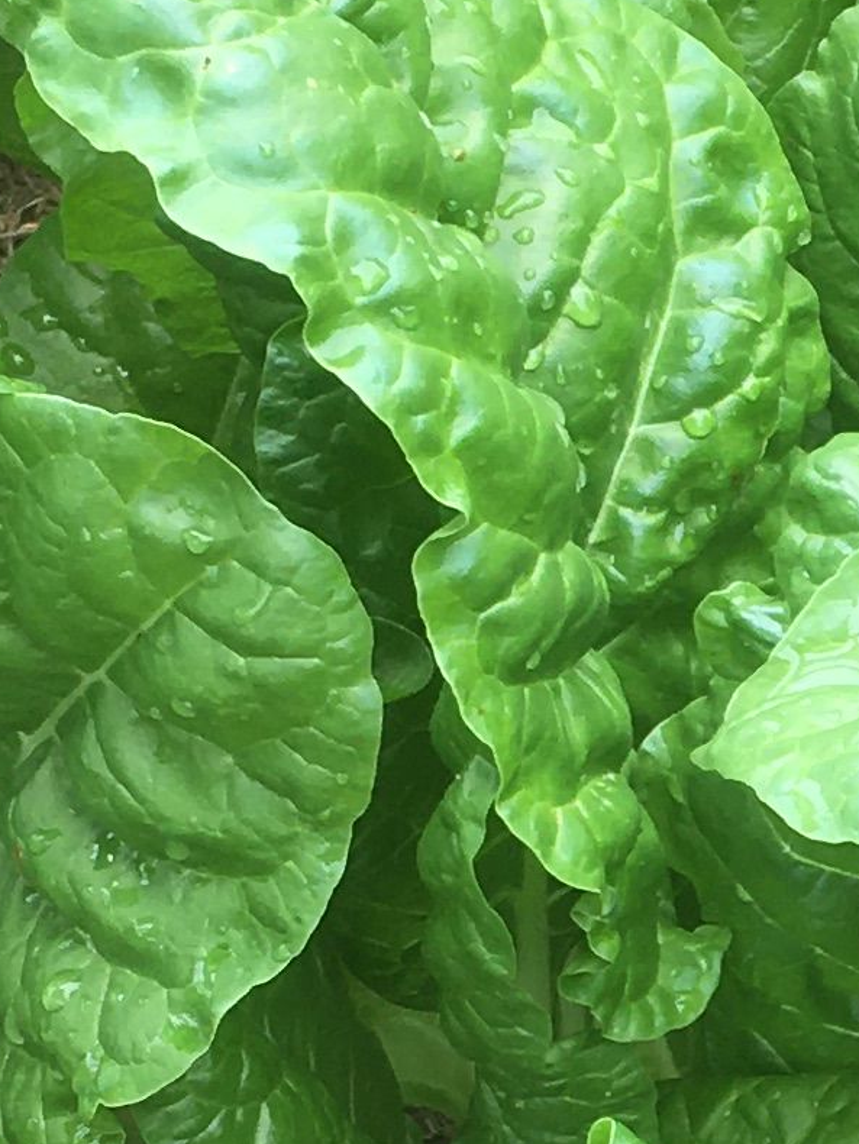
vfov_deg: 13.3
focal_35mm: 148
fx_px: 4894
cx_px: 1286
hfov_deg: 9.7
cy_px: 953
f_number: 2.2
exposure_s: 1/227
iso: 25
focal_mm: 4.15
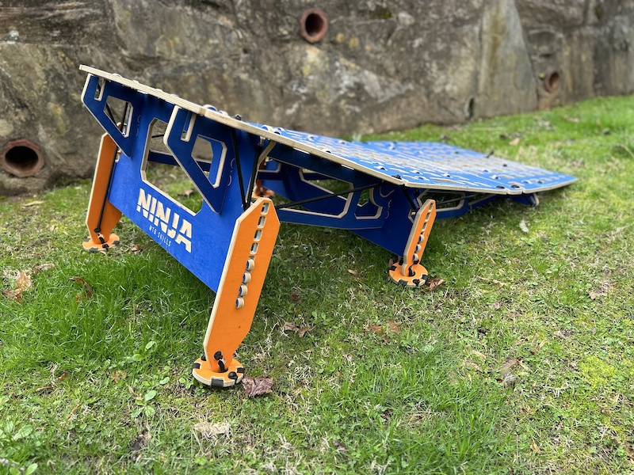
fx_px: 476
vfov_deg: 53.1
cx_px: 317
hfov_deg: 67.3
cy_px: 238
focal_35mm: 26
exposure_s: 1/121
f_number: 1.5
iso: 64
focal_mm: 5.7
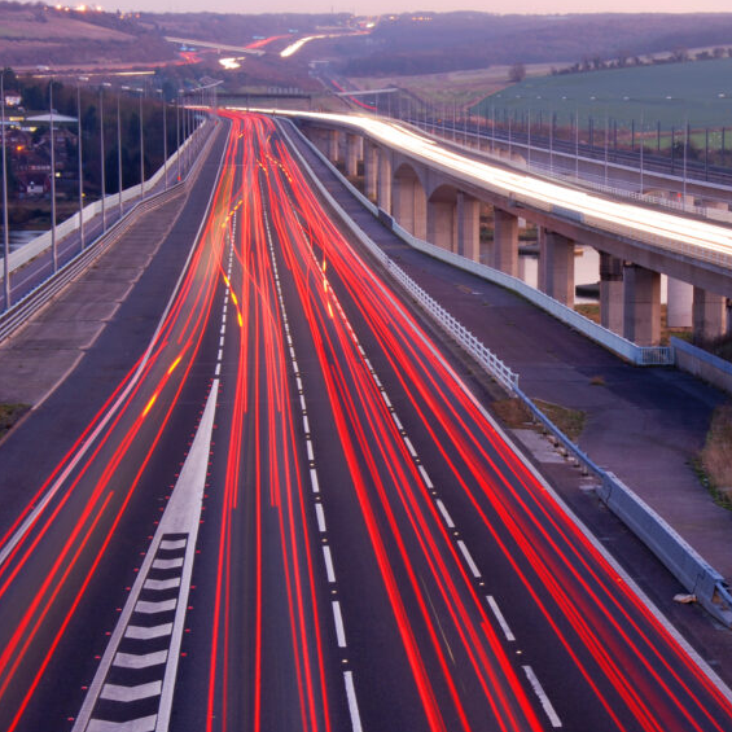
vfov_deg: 15.7
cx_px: 630
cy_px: 345
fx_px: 2656
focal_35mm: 111
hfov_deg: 15.5
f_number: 16
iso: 100
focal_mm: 48
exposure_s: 13
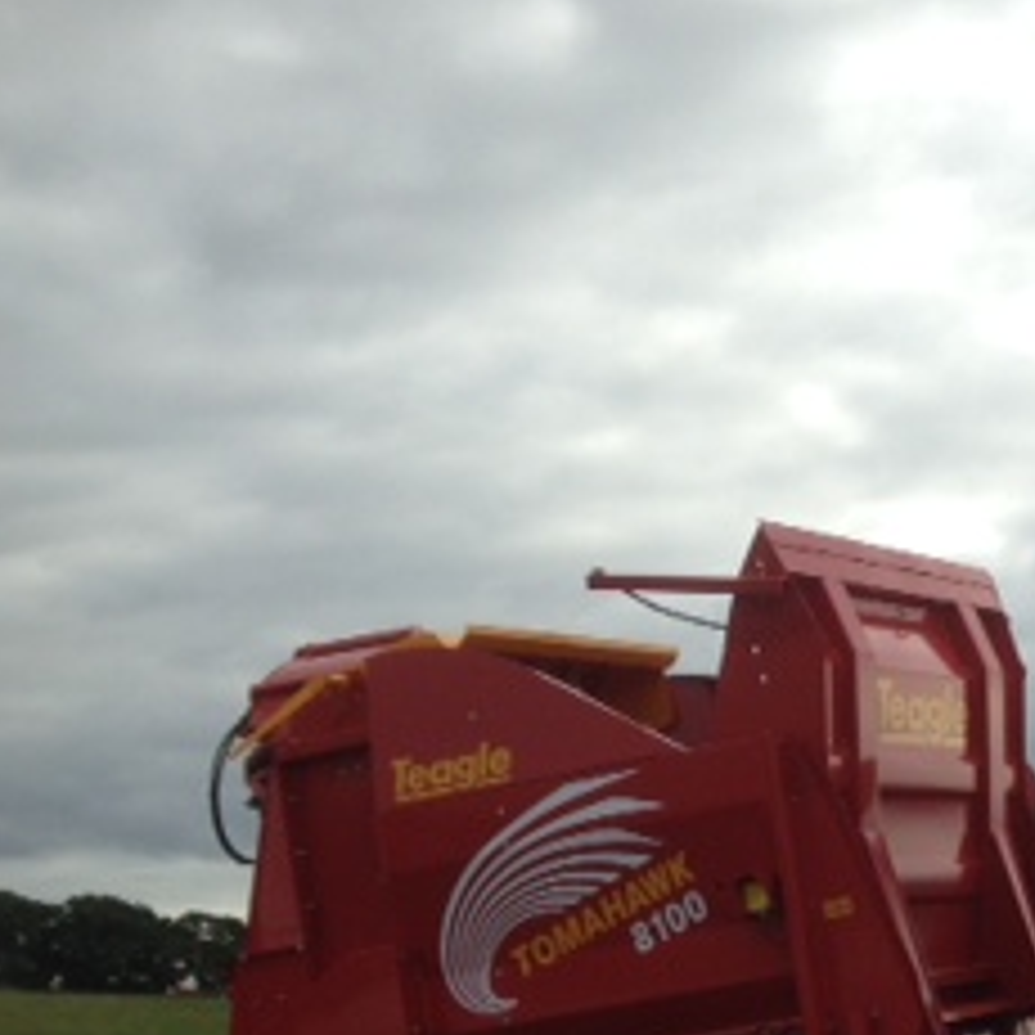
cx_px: 1332
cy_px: 981
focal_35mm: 81
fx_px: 2740
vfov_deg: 20.8
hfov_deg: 19.7
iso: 50
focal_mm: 4.12
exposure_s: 1/1506
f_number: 2.4
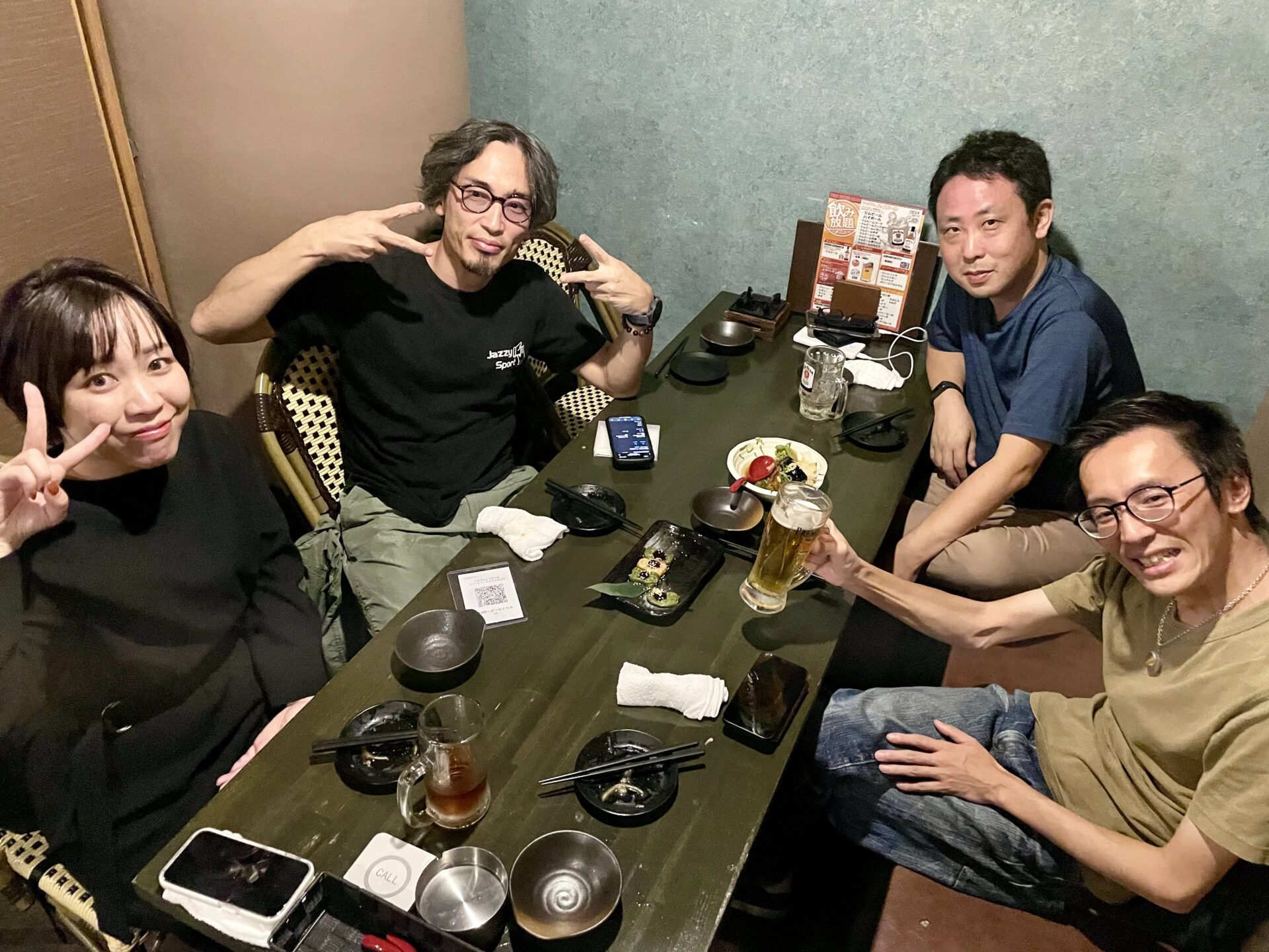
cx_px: 634
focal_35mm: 26
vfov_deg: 53.1
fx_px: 953
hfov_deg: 67.3
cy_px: 476
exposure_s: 1/30
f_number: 1.6
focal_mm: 4.2
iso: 1000
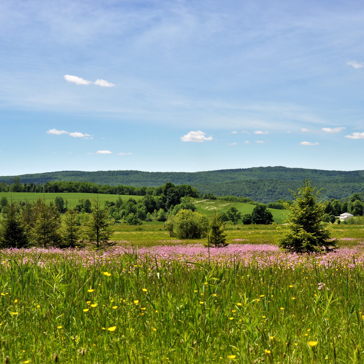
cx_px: 243
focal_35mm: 54
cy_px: 181
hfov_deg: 31.4
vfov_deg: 31.6
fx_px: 642
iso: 200
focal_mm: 28
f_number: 10
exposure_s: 1/400
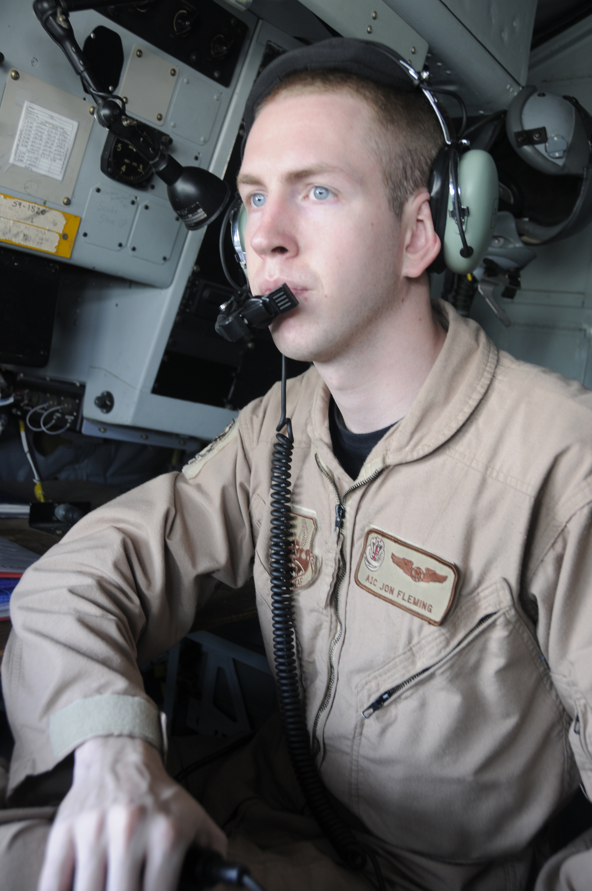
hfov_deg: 39.9
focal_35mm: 33
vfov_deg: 57.3
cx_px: 296
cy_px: 446
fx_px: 816
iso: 200
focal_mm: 22
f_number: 3.8
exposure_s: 1/20
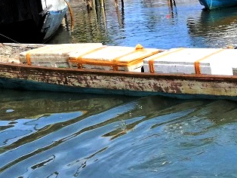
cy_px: 20
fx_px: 603
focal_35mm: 88
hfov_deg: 21.2
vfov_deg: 16.6
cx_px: 255
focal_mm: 3.79
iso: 50
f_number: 2
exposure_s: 1/1227
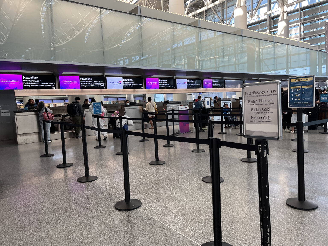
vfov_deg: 53.1
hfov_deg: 67.3
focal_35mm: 26
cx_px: 164
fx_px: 246
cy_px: 123
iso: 125
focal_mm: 5.1
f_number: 1.6
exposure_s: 1/90
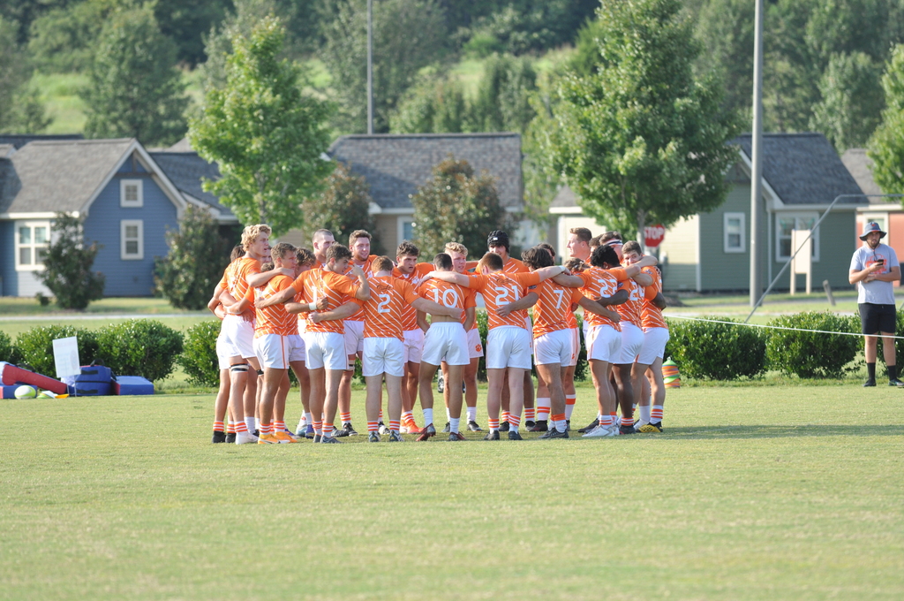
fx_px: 7524
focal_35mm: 300
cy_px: 300
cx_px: 452
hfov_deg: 6.9
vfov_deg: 4.6
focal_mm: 200
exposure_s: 1/800
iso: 200
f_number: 4
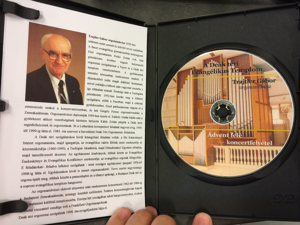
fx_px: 251
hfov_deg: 61.7
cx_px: 150
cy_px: 112
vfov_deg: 48.2
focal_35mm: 29
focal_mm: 4.15
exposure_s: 1/33
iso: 50
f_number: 2.2
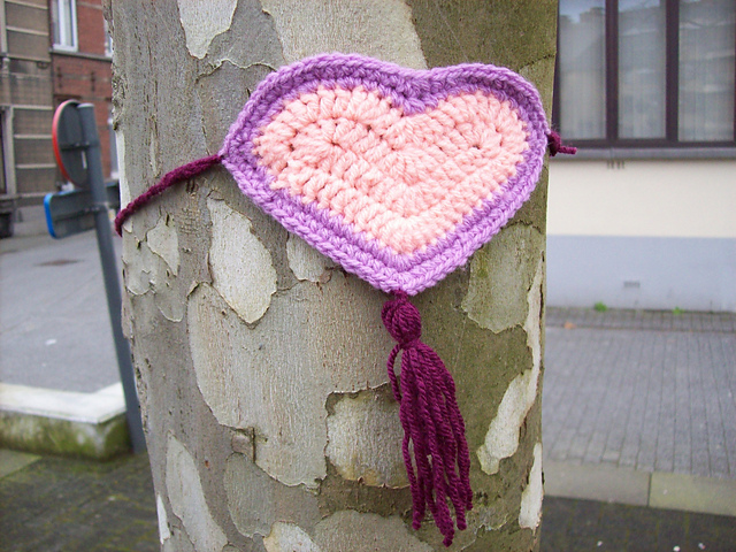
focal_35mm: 36
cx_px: 368
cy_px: 276
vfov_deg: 39.7
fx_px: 765
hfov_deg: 51.4
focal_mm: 6
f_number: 2.7
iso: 160
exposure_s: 1/33.9
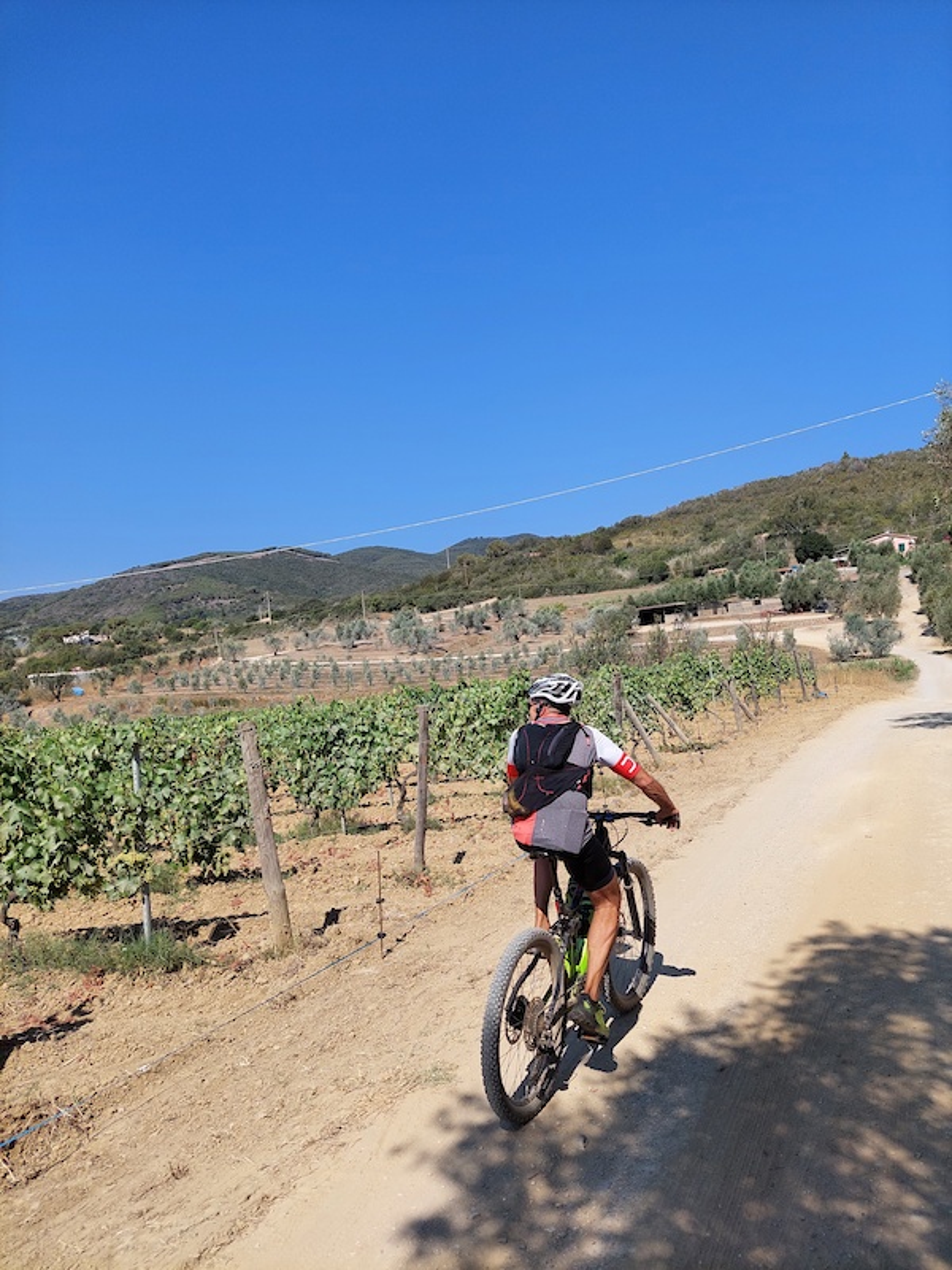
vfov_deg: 71.6
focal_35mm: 24
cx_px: 476
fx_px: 880
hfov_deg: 56.8
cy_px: 635
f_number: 1.8
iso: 40
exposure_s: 1/2082
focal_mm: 5.23
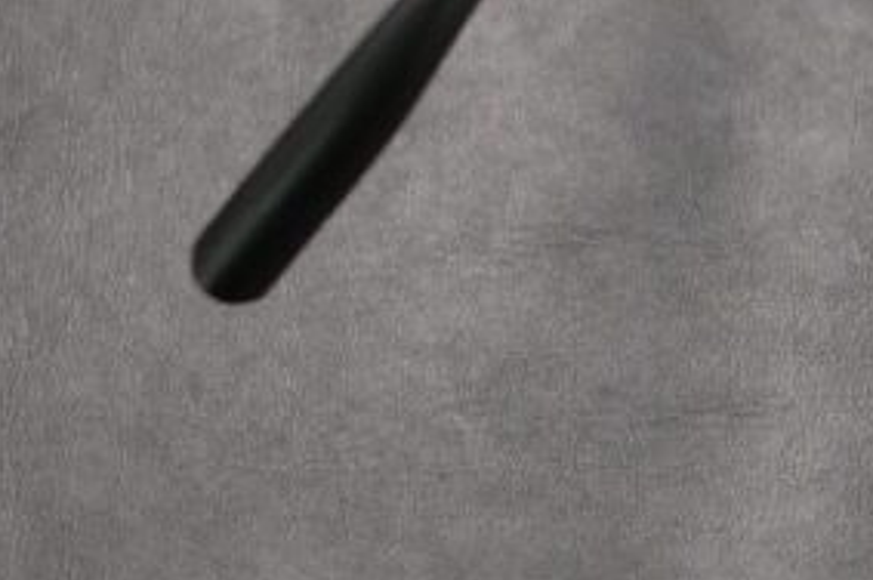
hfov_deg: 6.3
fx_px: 7896
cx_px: 1194
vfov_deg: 4.2
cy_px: 244
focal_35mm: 326
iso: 640
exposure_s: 1/500
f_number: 2
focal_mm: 40
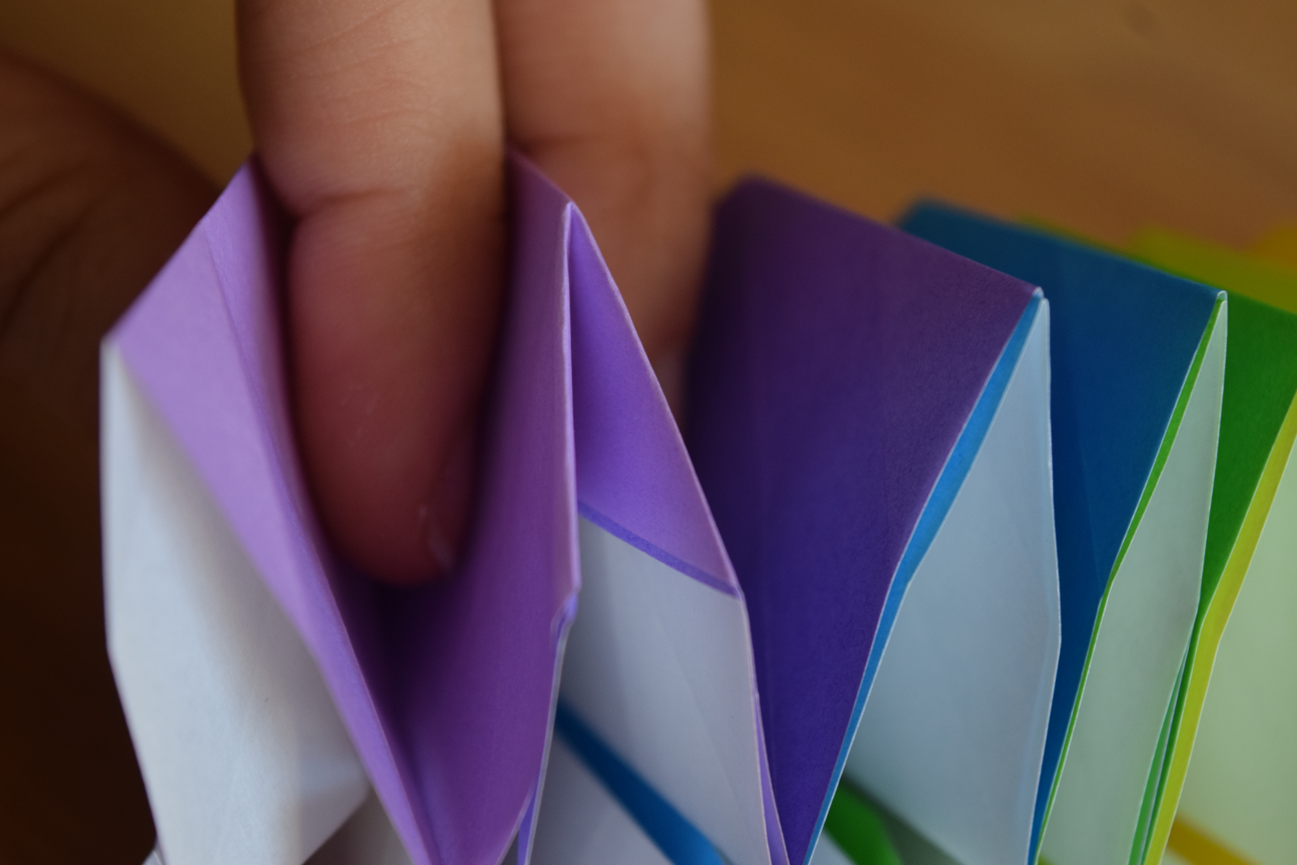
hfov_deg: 28.1
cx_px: 648
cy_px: 432
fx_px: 2594
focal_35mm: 72
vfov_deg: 18.9
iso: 720
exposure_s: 1/60
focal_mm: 48
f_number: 5.3
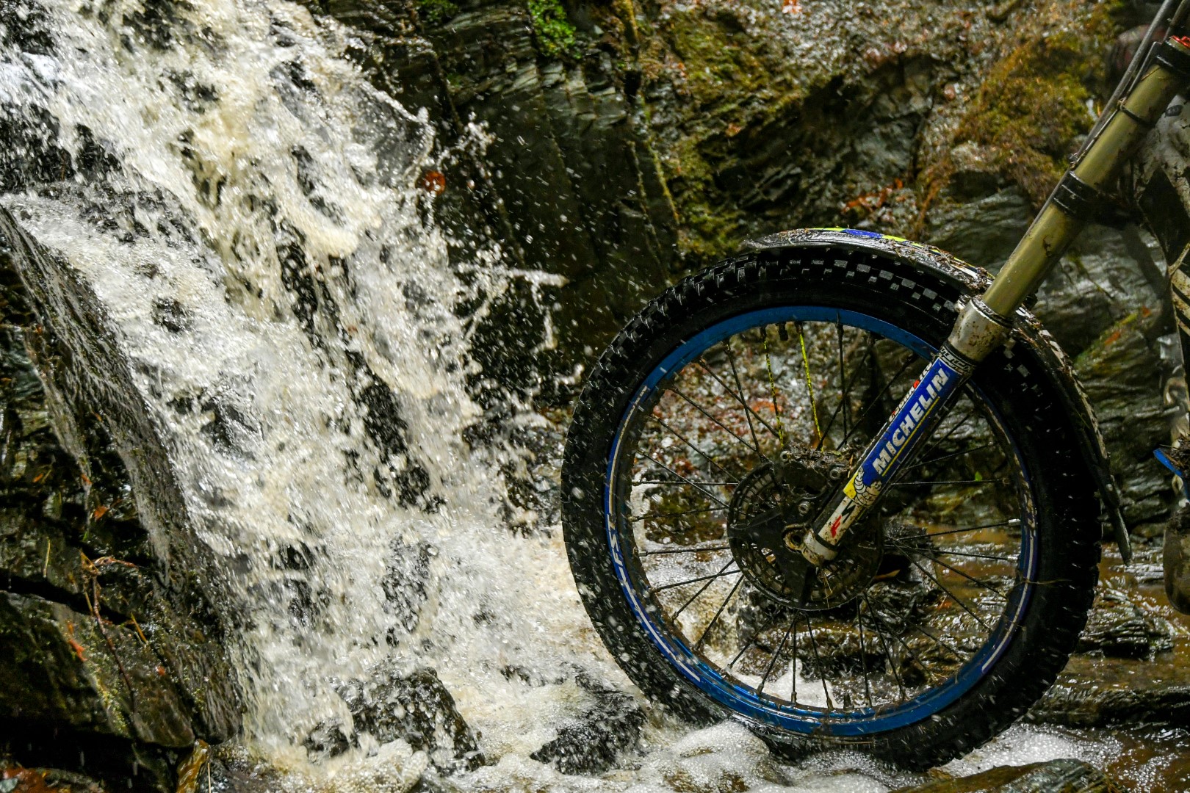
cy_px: 396
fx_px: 1587
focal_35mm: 48
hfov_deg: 41.1
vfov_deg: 28.1
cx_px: 595
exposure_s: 1/500
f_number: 4
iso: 2500
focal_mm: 32
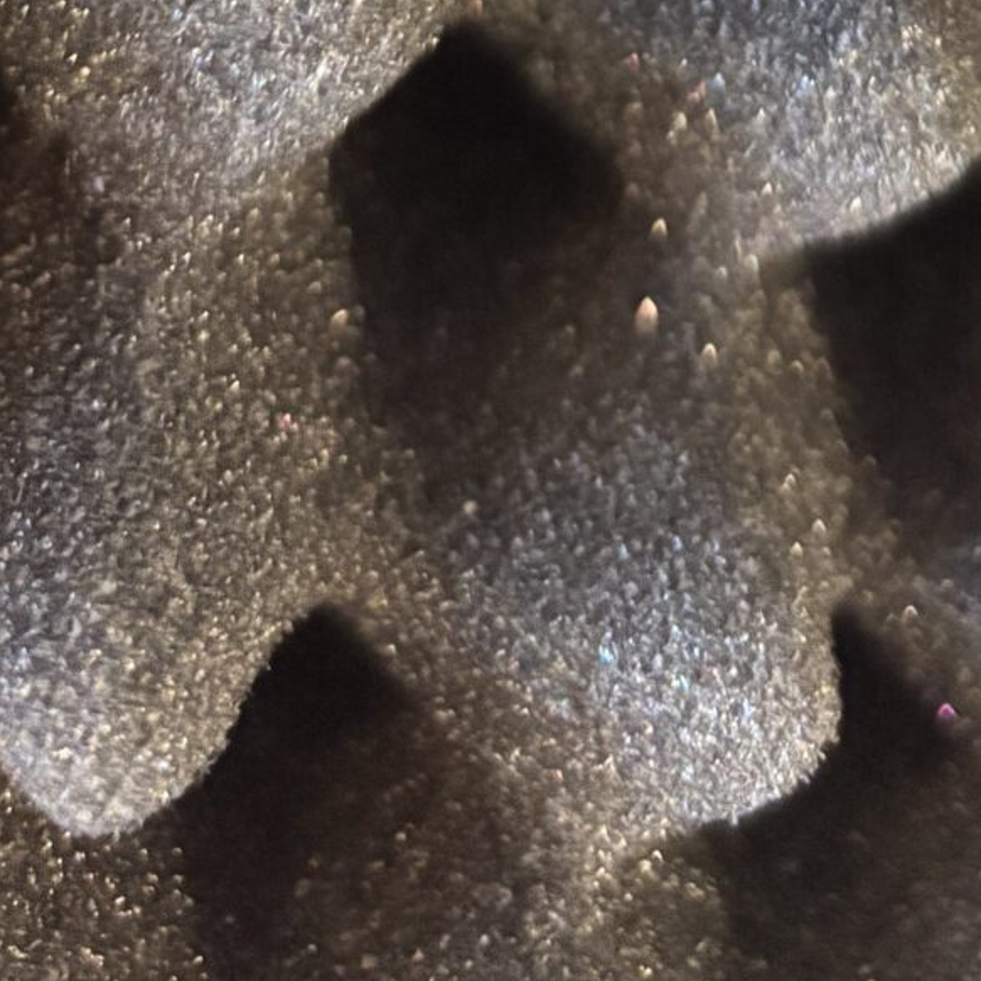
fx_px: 3238
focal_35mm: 101
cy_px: -1080
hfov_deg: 16.9
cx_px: 968
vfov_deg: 14.0
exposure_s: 1/60
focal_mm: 5.96
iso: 320
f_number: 1.6
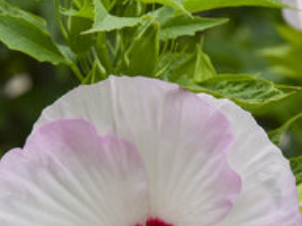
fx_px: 2294
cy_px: 231
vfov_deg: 5.6
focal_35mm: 263
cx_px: 60
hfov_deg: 7.5
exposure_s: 1/640
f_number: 6.3
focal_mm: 105
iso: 200
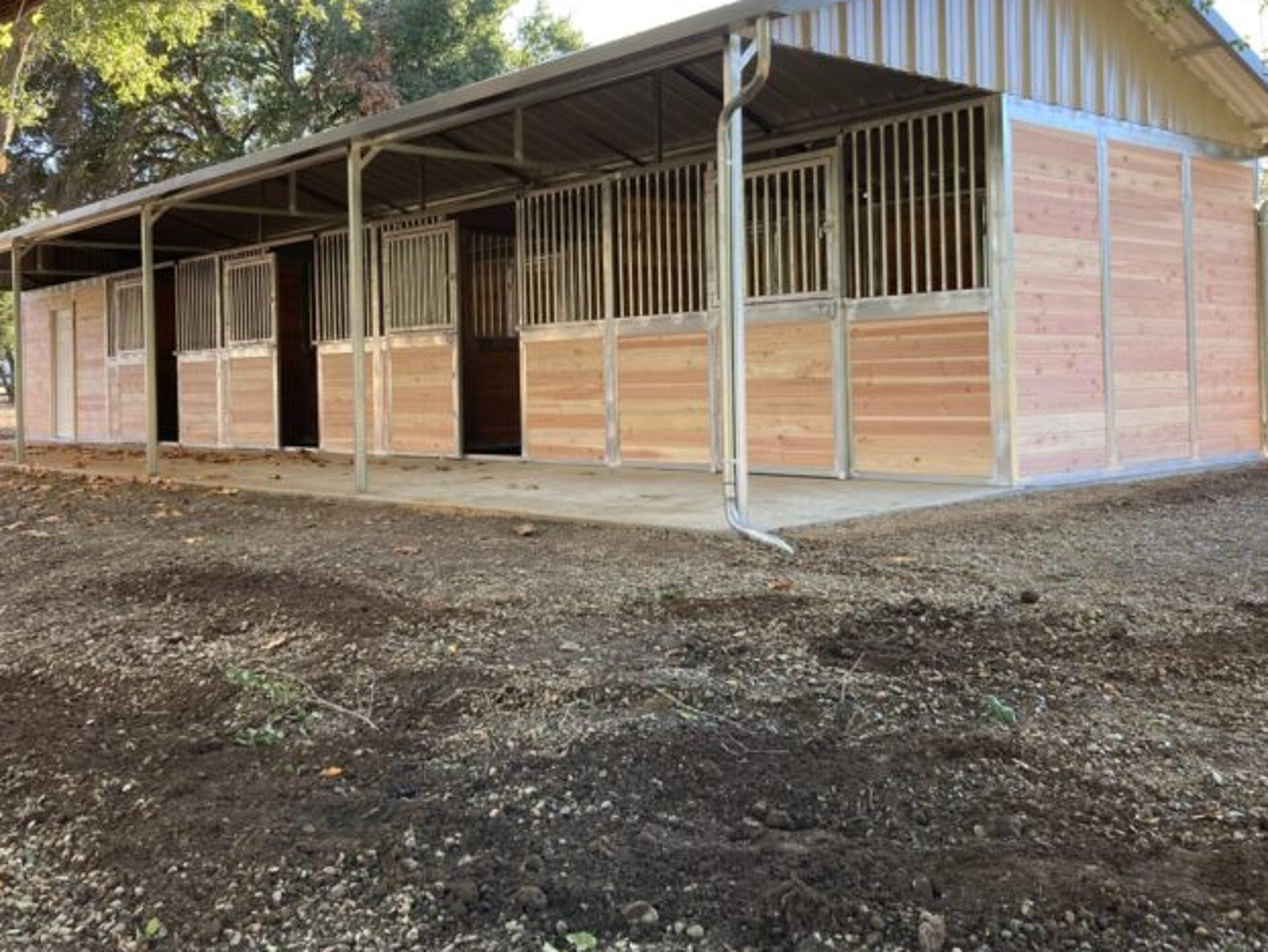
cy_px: 385
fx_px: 1319
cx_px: 589
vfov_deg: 39.5
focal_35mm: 36
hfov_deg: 51.3
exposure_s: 1/121
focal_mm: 3.99
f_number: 1.8
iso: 25
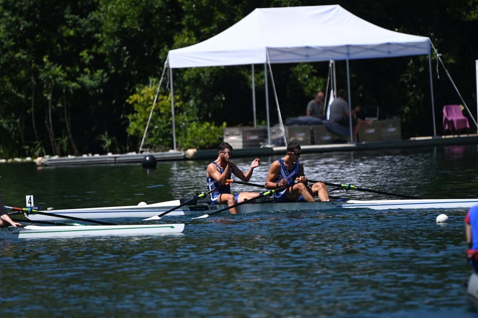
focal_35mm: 693
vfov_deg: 2.0
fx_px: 9200
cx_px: 232
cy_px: 123
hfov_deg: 3.0
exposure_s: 1/2000
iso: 320
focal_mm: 560
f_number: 5.6
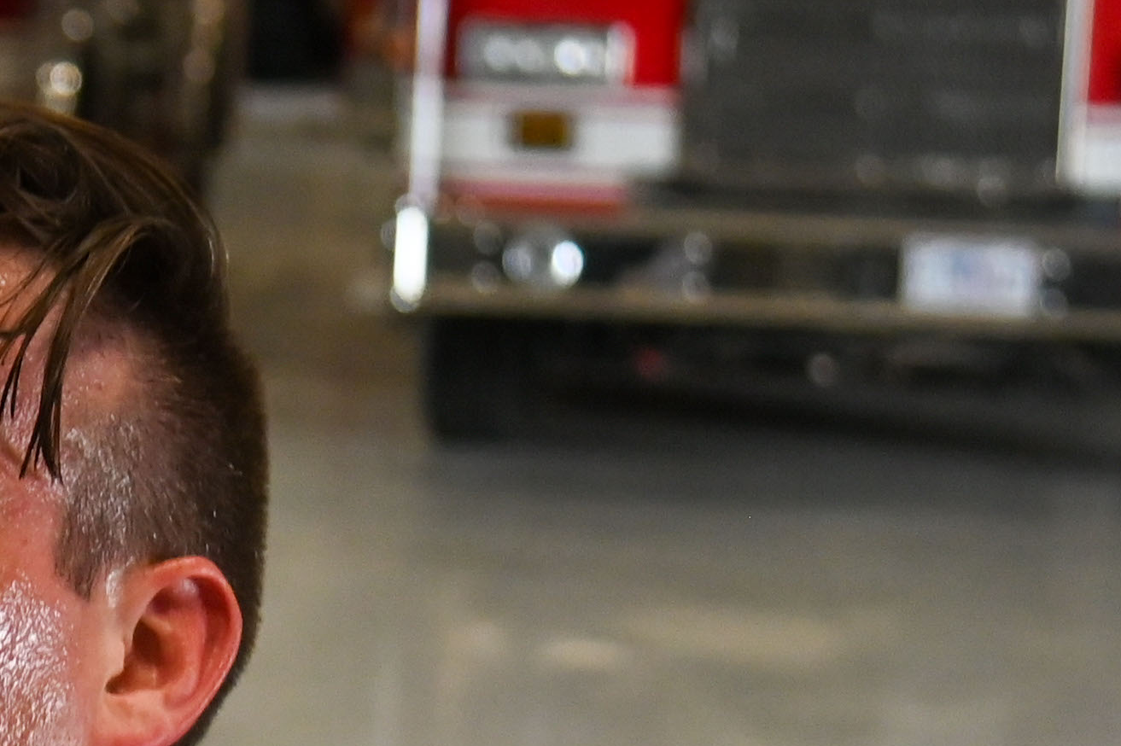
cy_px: 576
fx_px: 5446
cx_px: -724
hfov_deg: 11.1
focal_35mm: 175
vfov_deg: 7.8
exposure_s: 1/200
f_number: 4
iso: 1600
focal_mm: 38
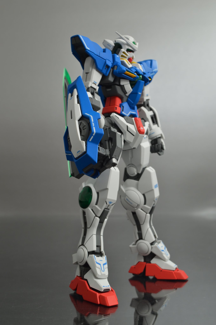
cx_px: 108
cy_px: 162
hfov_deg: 30.8
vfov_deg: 45.0
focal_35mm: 44
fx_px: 392
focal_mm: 29
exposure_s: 1/6
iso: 200
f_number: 7.1
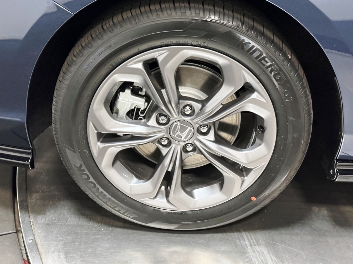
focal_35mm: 48
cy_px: 132
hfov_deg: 39.7
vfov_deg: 30.3
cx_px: 176
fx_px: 489
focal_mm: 6.86
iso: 500
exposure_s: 1/30
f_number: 1.78
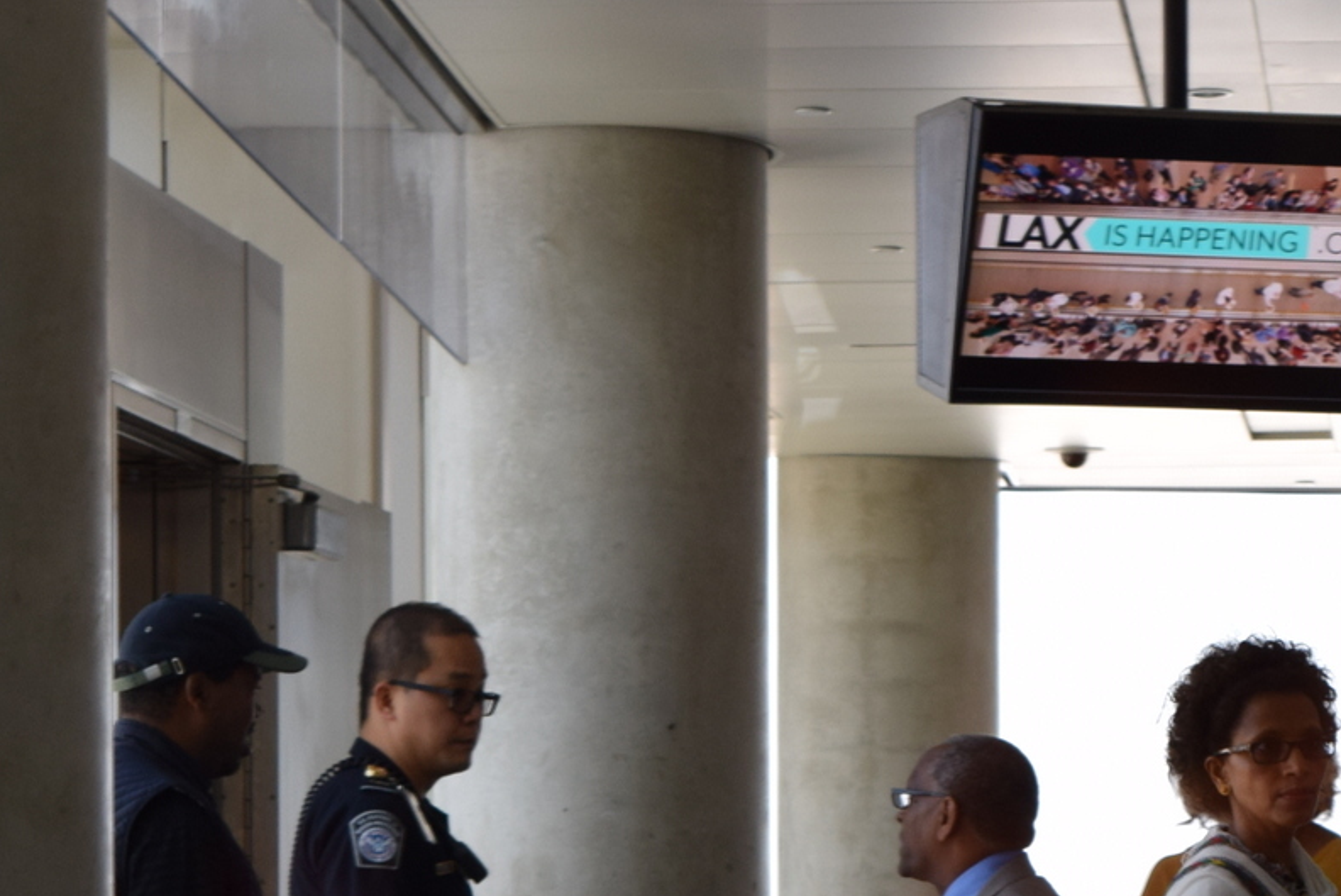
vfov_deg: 6.9
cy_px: 968
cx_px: 1112
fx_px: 7342
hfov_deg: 10.4
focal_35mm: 197
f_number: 8
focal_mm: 52
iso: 400
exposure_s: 1/50
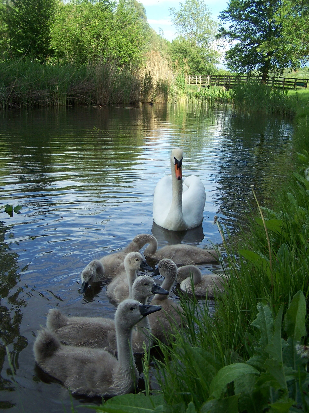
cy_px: 206
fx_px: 452
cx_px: 154
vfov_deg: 49.0
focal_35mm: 38
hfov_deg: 37.7
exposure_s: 1/500
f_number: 2.8
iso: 80
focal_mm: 6.3
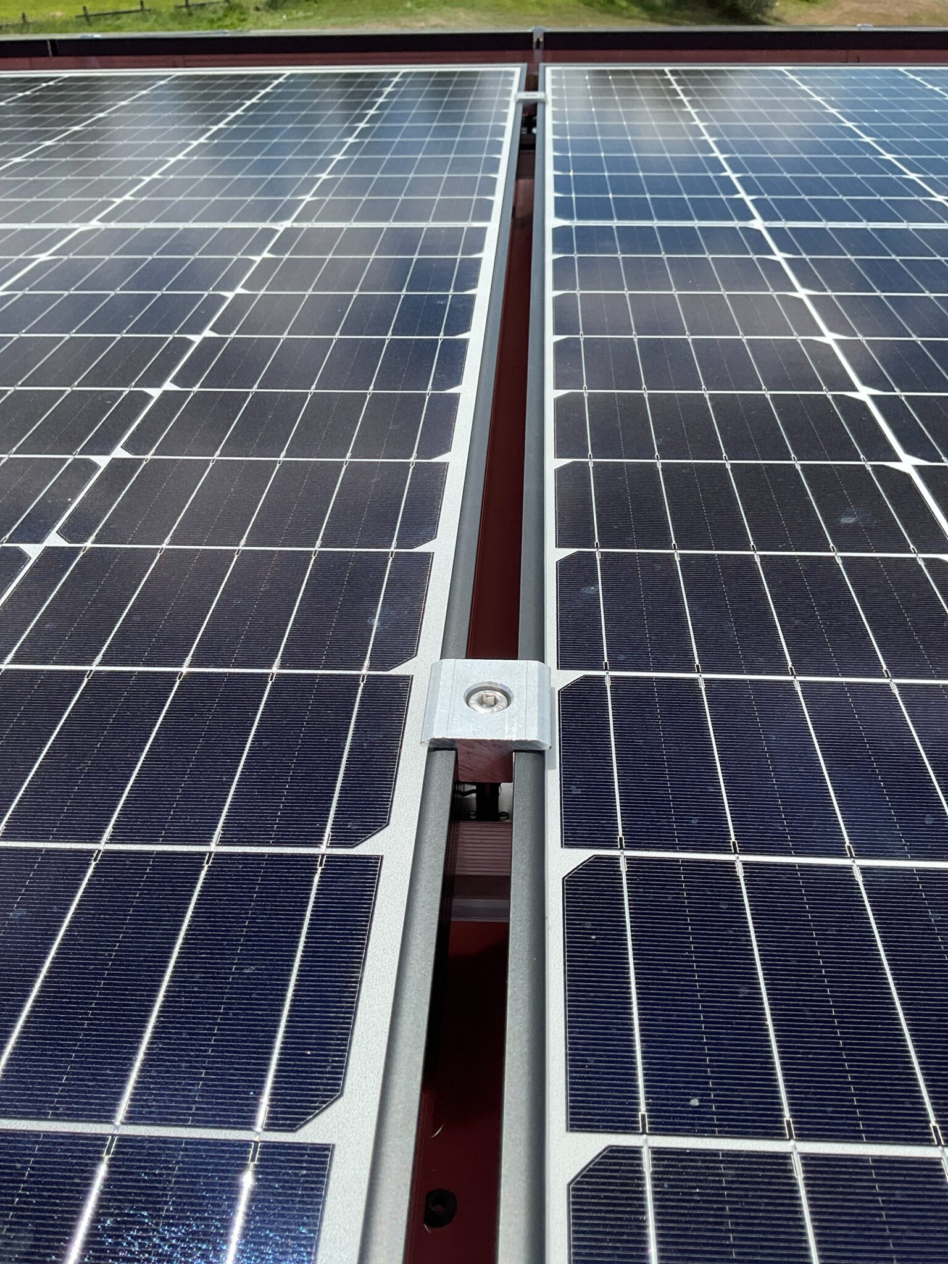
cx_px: 474
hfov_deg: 48.2
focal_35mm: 29
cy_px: 632
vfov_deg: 61.7
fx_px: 1059
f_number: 1.8
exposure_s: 1/2959
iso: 25
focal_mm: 3
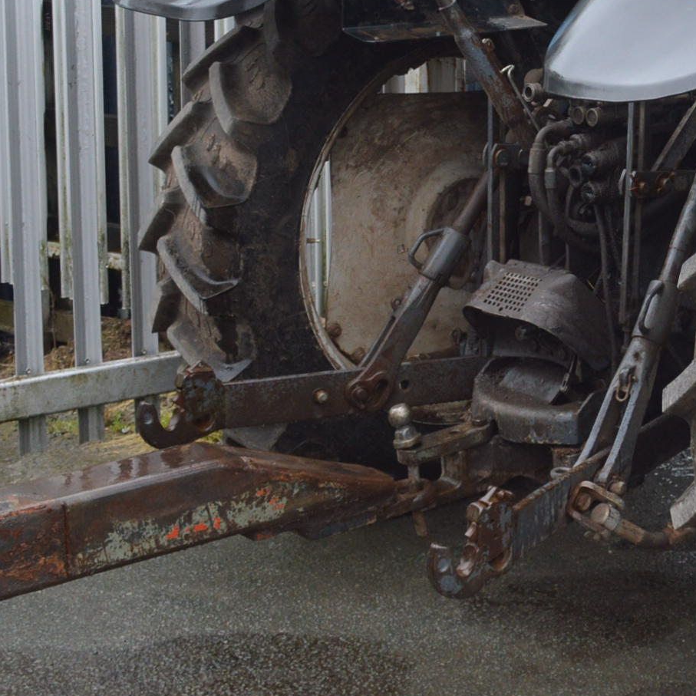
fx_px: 1729
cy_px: 50
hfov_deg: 21.3
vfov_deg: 22.1
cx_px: 822
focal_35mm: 76
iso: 400
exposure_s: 1/100
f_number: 5
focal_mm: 18
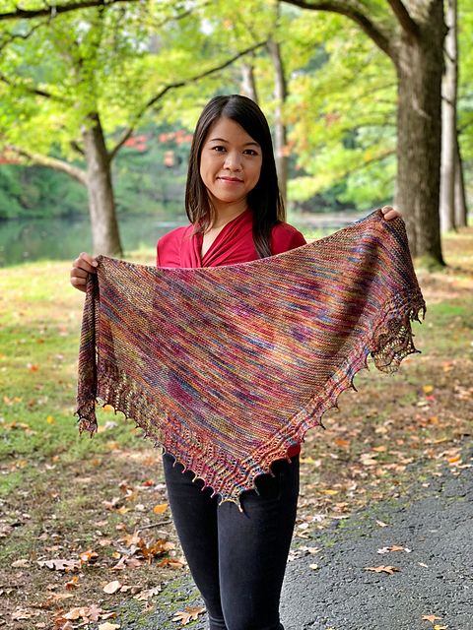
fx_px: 947
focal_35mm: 52
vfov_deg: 36.8
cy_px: 315
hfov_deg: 28.0
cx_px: 236
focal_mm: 6
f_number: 2.4
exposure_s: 1/122
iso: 64
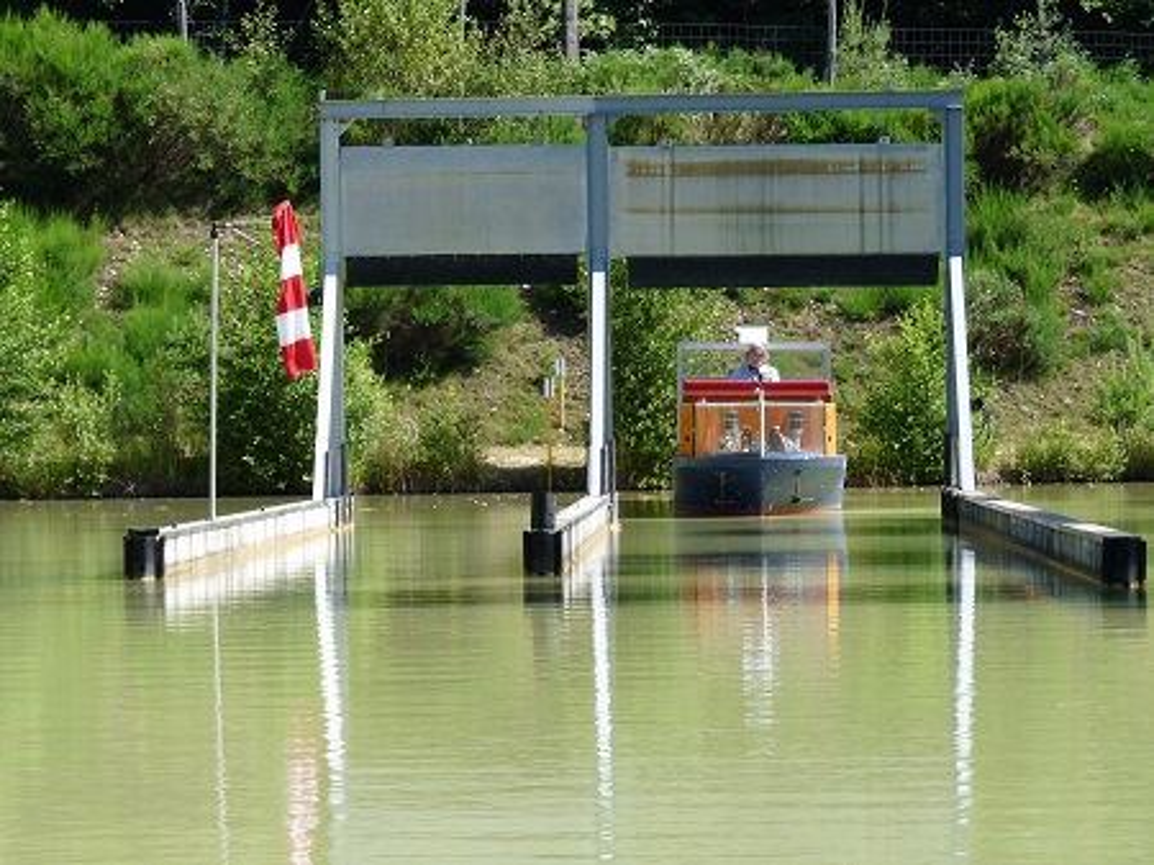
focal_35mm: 176
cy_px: 432
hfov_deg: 11.2
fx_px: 5864
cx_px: 577
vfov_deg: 8.4
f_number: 5
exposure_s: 1/250
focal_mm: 31.2
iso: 100
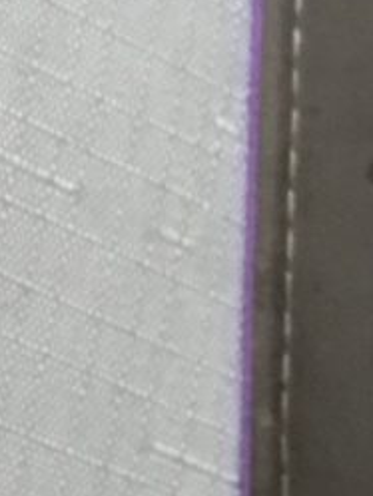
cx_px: -760
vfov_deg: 10.6
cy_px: 20
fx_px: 2670
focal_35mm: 186
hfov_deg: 7.1
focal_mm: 4.15
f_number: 2.2
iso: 100
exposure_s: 1/15
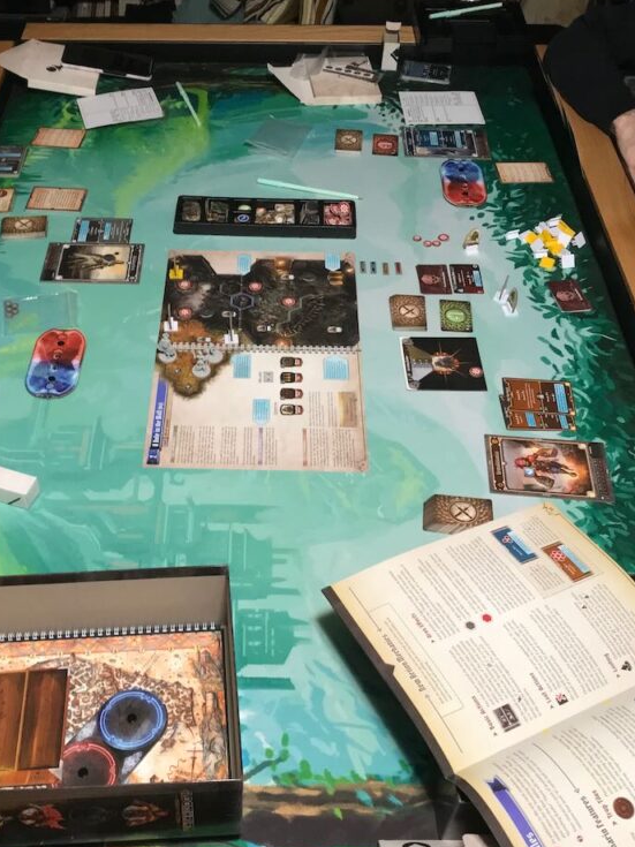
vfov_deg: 47.8
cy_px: 470
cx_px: 229
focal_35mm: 39
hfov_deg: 36.5
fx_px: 954
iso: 100
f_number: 1.8
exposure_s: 1/30
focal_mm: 3.99
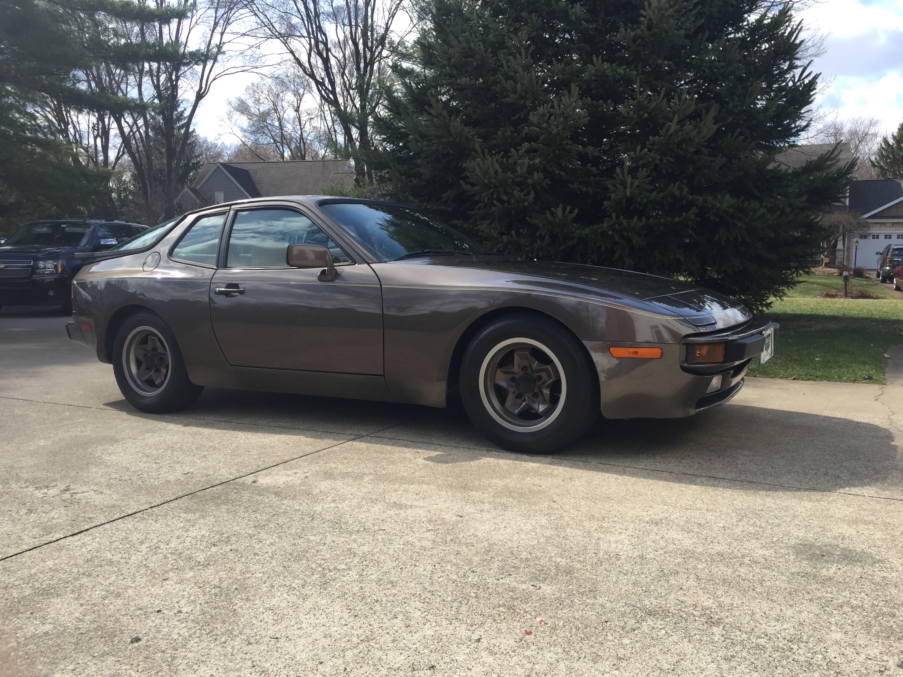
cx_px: 452
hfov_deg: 61.7
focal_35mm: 29
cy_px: 338
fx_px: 756
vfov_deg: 48.2
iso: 32
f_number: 2.2
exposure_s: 1/898
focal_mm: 4.15
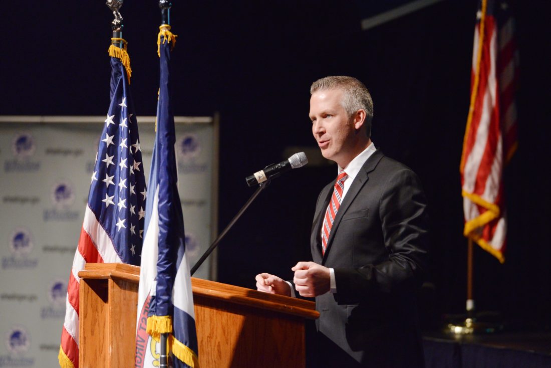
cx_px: 276
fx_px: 3062
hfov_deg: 10.3
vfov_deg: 6.9
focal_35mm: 200
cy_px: 184
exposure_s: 1/320
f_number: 4
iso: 3200
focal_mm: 200
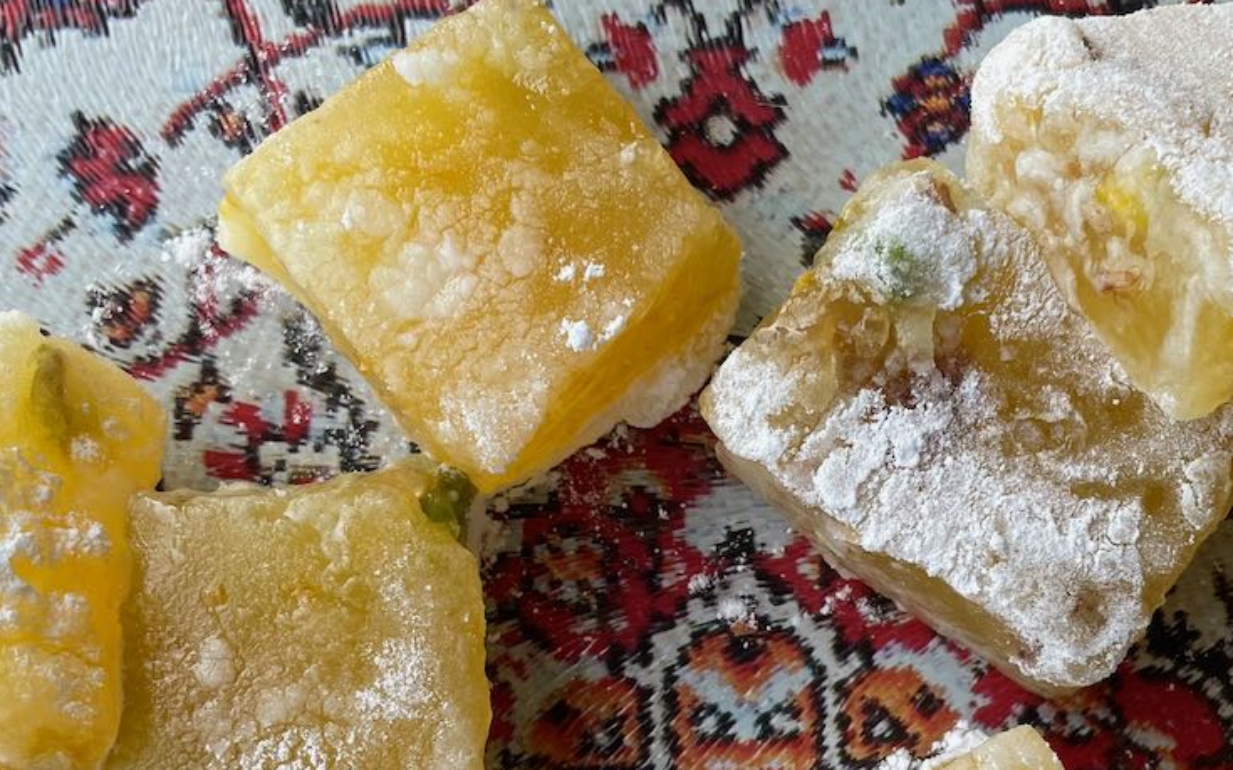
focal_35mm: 48
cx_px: 700
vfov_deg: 26.6
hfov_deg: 41.8
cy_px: 559
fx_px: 1613
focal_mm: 4.2
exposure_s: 1/222
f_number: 1.6
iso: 32
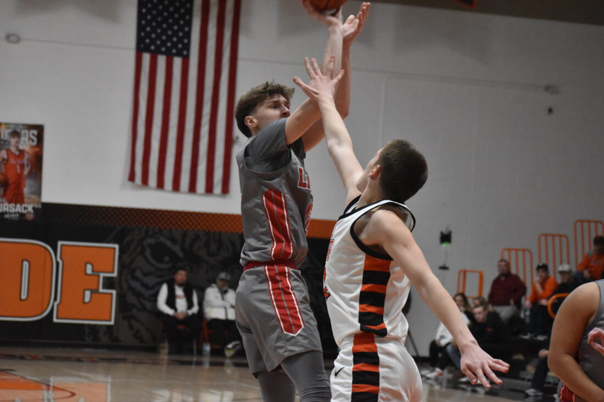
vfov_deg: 11.1
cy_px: 201
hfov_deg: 16.7
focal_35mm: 123
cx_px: 302
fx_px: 2063
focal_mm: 82
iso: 6400
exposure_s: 1/320
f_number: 4.8
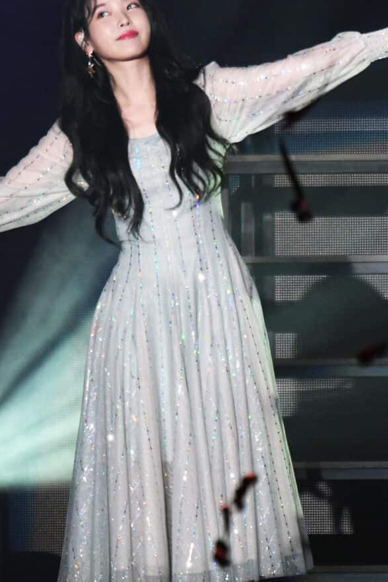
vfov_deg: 1.5
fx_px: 22074
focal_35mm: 1365
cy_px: 360
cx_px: 100
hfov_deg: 1.0
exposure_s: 1/250
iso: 2000
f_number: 5.6
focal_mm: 390
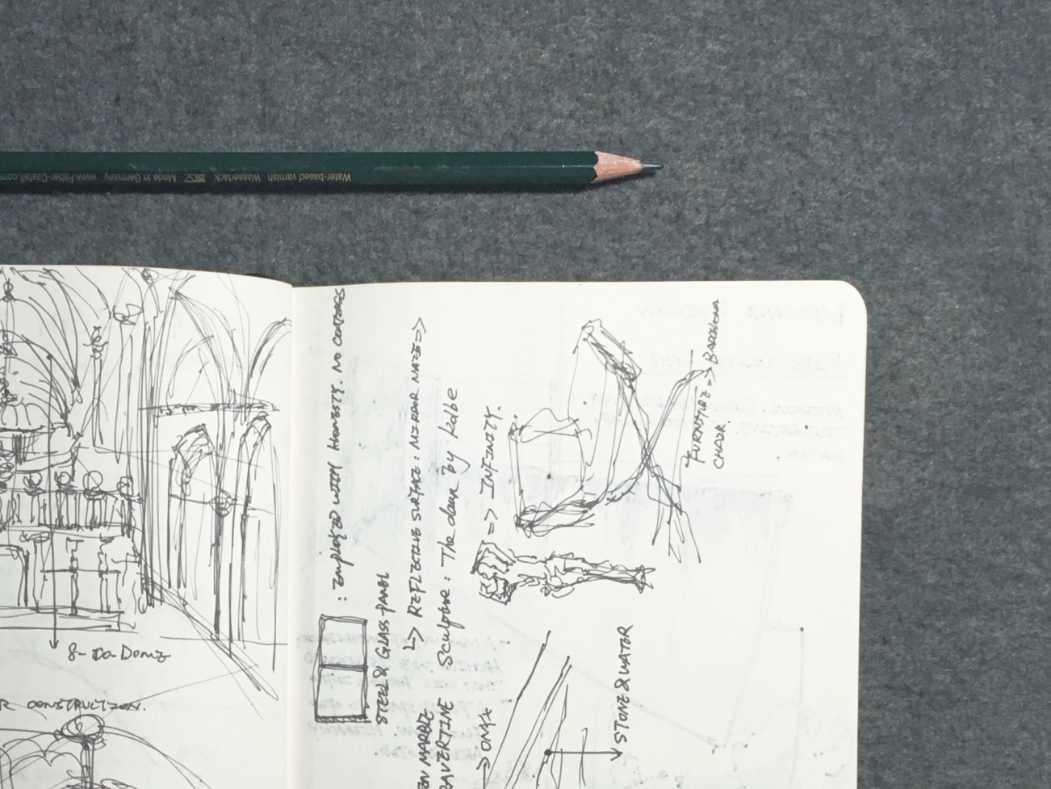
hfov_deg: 33.3
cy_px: 699
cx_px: 292
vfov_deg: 25.0
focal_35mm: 57
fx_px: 1731
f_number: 2.2
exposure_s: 1/33
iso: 50
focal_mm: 4.15
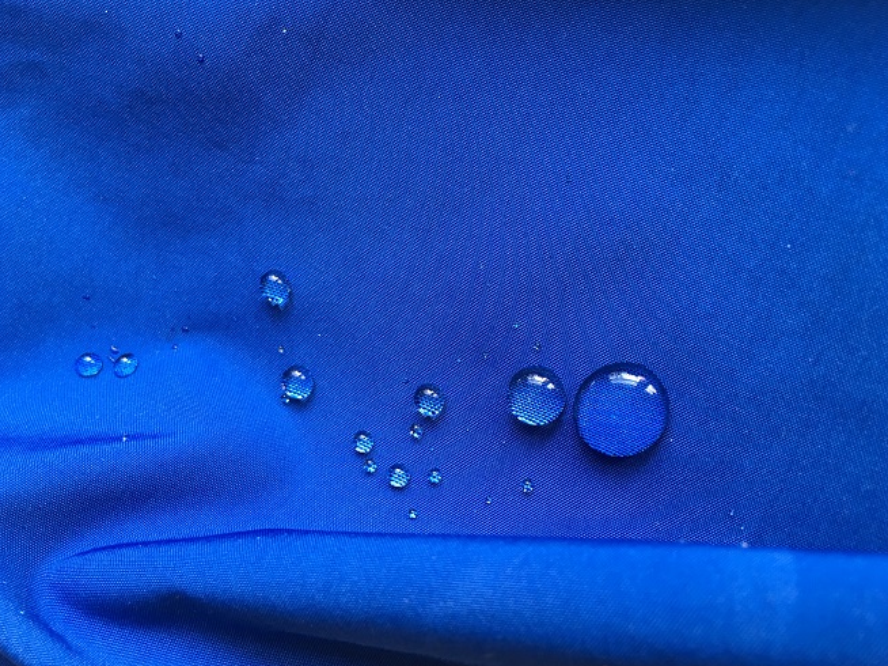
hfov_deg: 58.4
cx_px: 446
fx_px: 795
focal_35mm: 31
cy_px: 347
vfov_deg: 45.4
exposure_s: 1/33
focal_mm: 4.15
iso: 40
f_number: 2.2
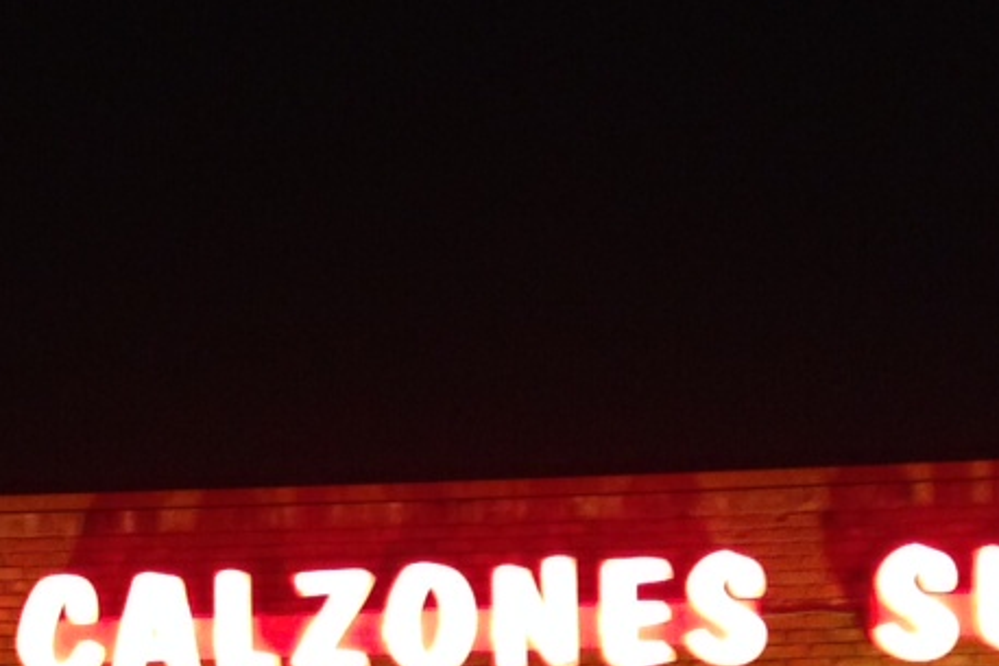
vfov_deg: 13.9
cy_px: 769
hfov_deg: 21.0
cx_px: 227
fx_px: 2663
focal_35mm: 96
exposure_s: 1/20
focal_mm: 4.12
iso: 200
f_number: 2.4
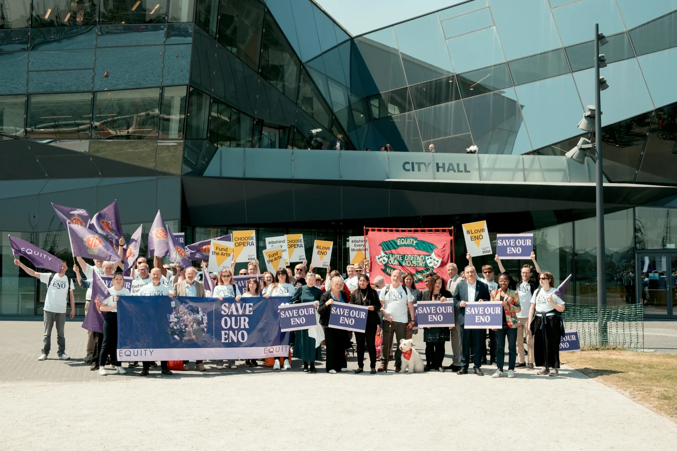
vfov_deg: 36.9
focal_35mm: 36
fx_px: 677
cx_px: 338
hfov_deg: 53.1
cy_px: 226
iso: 320
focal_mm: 24.3
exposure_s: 1/480
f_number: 8
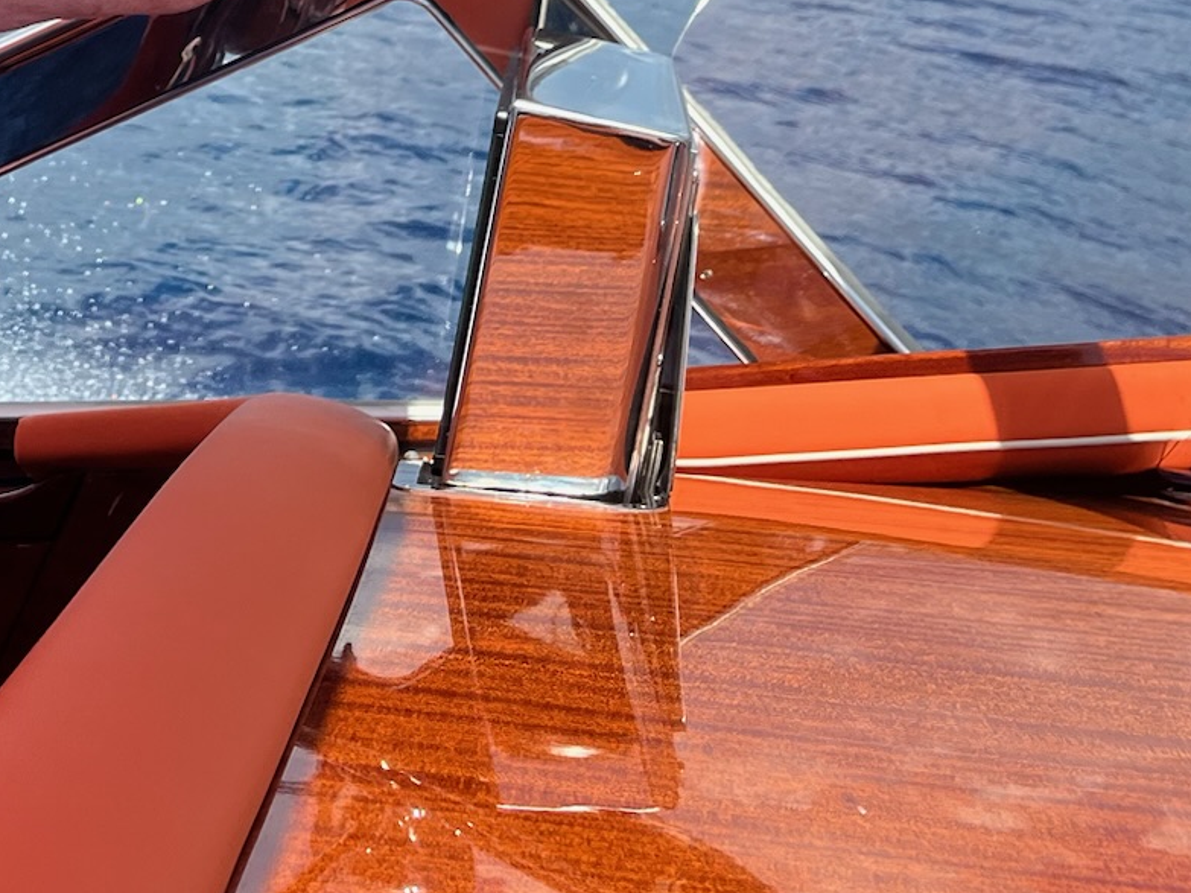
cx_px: 251
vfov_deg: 20.0
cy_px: -239
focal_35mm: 68
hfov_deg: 28.0
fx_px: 2339
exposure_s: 1/3215
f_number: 1.6
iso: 50
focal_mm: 5.1
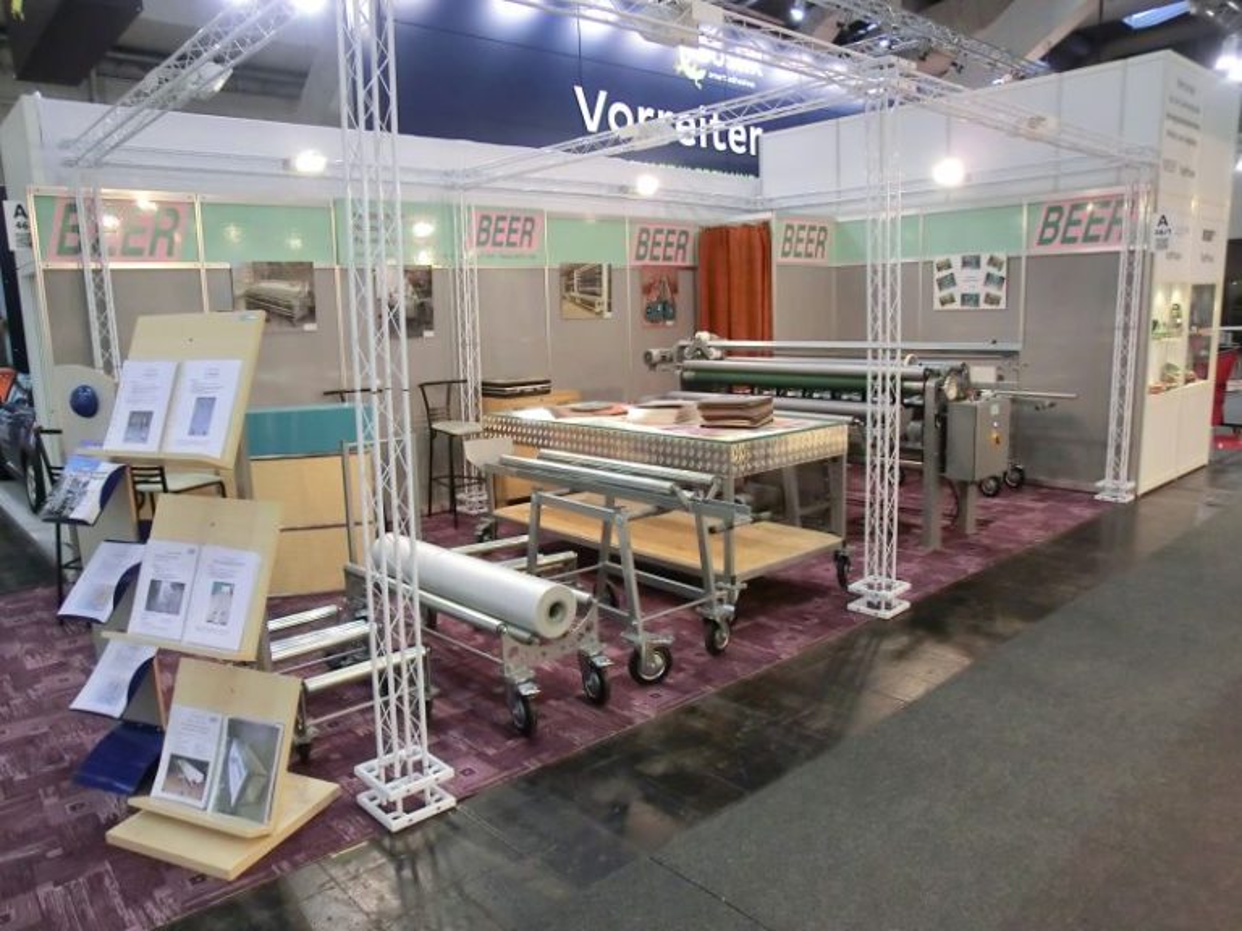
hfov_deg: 71.6
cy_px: 466
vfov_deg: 56.8
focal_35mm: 24
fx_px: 861
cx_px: 621
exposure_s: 1/60
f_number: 3
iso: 320
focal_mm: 4.24
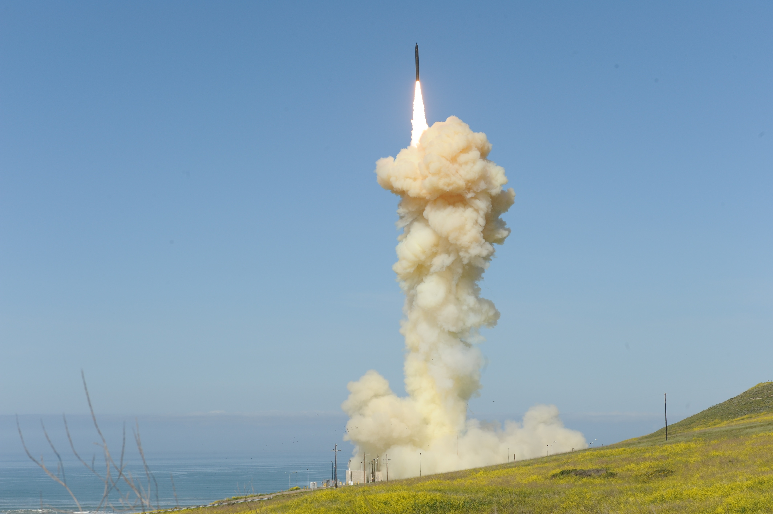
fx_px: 1502
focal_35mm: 70
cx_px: 386
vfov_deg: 19.4
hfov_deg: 28.9
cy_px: 257
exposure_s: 1/1000
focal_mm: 70
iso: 400
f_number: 11
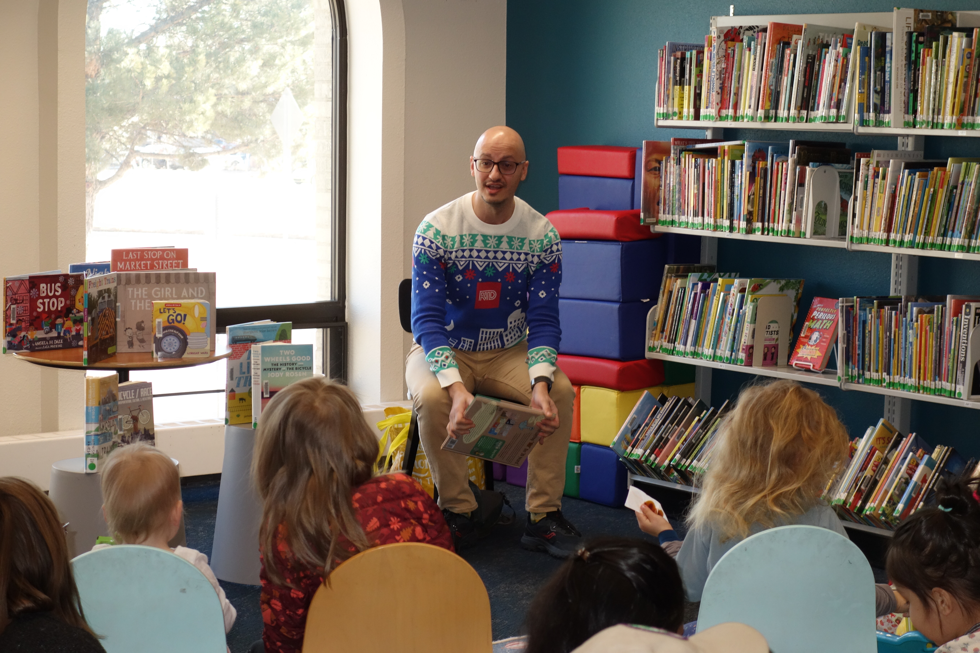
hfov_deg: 23.6
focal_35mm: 86
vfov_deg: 15.9
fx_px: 2341
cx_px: 490
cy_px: 326
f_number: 4.5
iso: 500
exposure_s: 1/100
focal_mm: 31.83
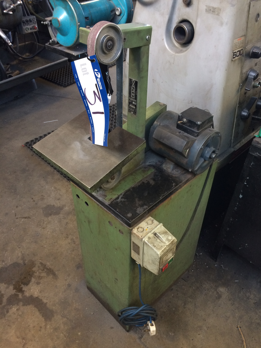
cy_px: 174
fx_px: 292
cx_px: 130
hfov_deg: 48.2
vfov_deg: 61.7
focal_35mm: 29
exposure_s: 1/33
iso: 160
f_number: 2.2
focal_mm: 4.15
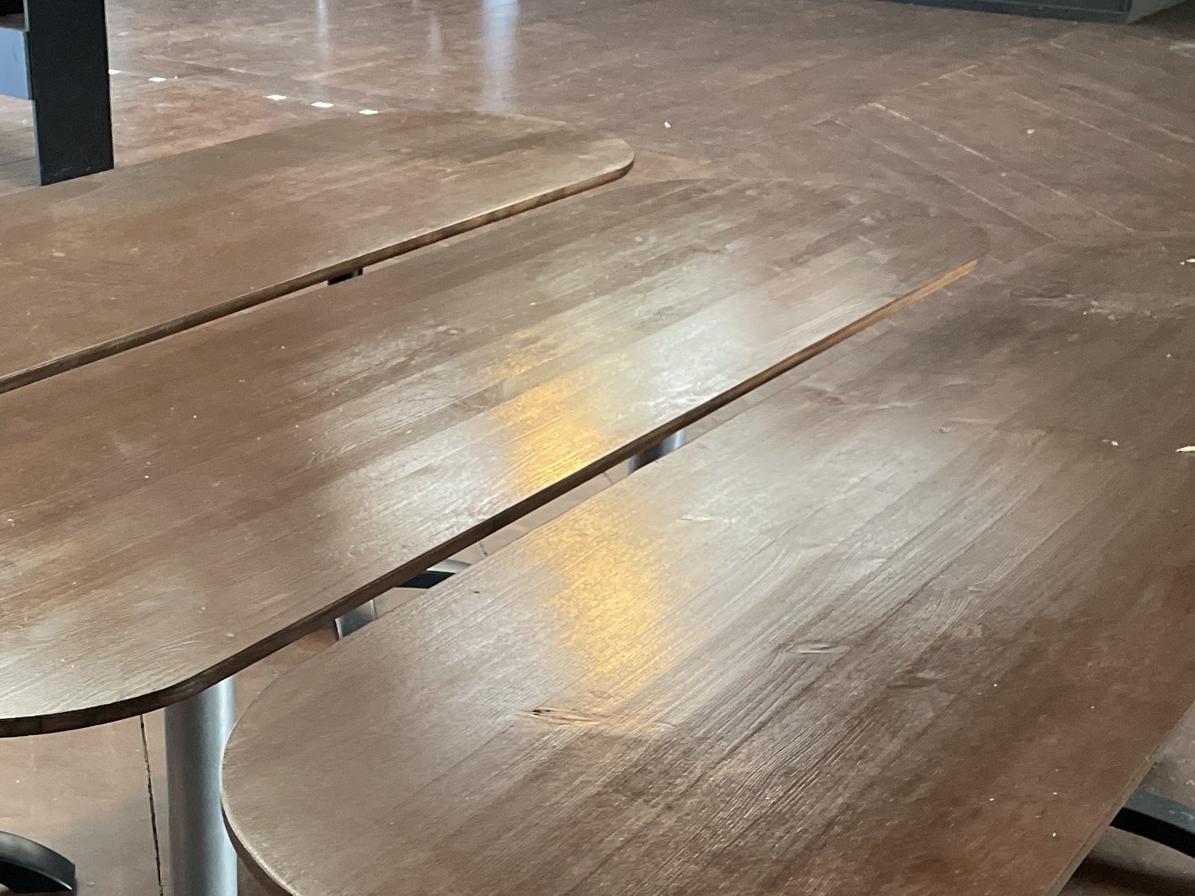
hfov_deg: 35.1
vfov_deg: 26.0
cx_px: 360
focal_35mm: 54
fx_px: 1864
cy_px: 830
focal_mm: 4.2
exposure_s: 1/33
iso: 500
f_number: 1.6
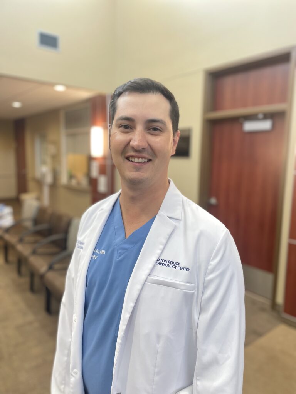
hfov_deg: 53.1
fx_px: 296
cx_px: 148
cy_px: 197
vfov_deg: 67.3
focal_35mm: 26
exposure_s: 1/60
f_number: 1.6
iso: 80
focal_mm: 4.2
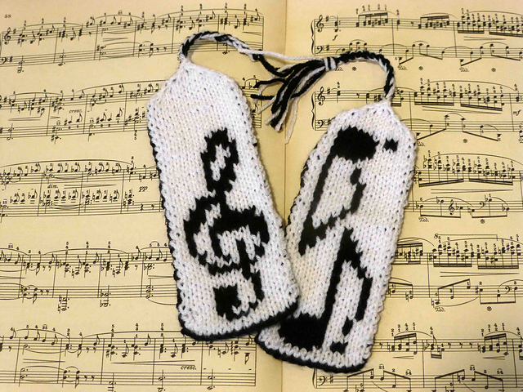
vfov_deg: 25.2
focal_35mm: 58
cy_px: 196
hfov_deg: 33.2
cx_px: 262
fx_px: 876
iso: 400
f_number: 4.7
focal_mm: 10.3
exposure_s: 1/30
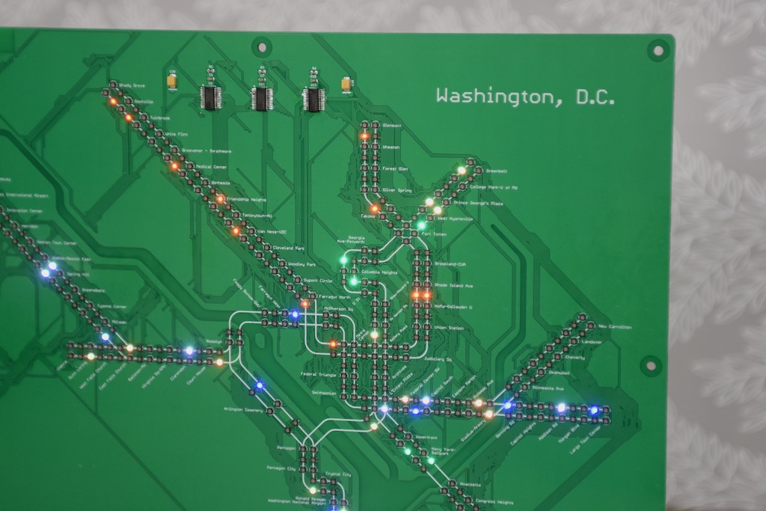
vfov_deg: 14.0
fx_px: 2075
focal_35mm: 98
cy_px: 256
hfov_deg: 20.9
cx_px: 383
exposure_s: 1/100
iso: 1000
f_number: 2.8
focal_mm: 65
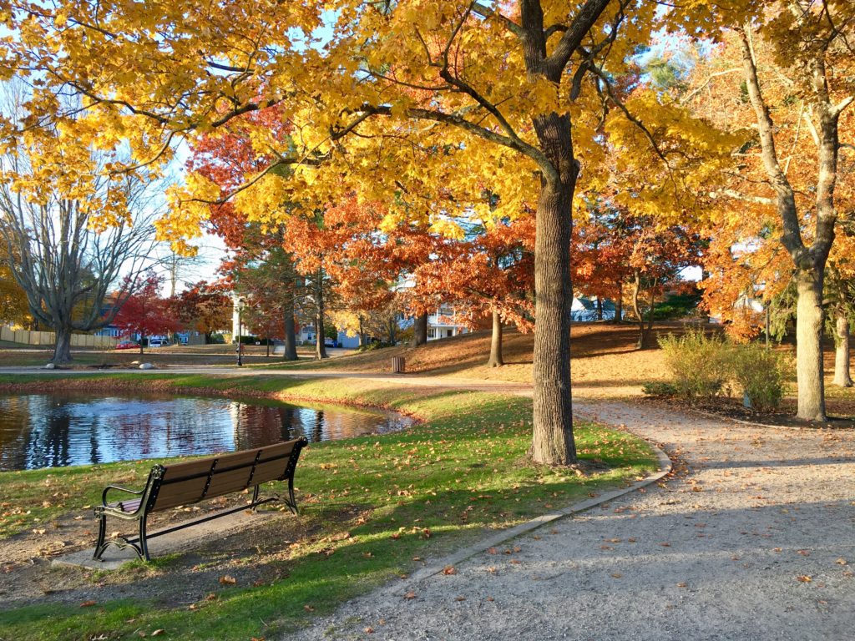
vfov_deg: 48.2
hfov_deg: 61.7
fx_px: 716
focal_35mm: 29
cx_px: 428
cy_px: 320
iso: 25
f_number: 2.2
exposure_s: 1/150
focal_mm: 4.15
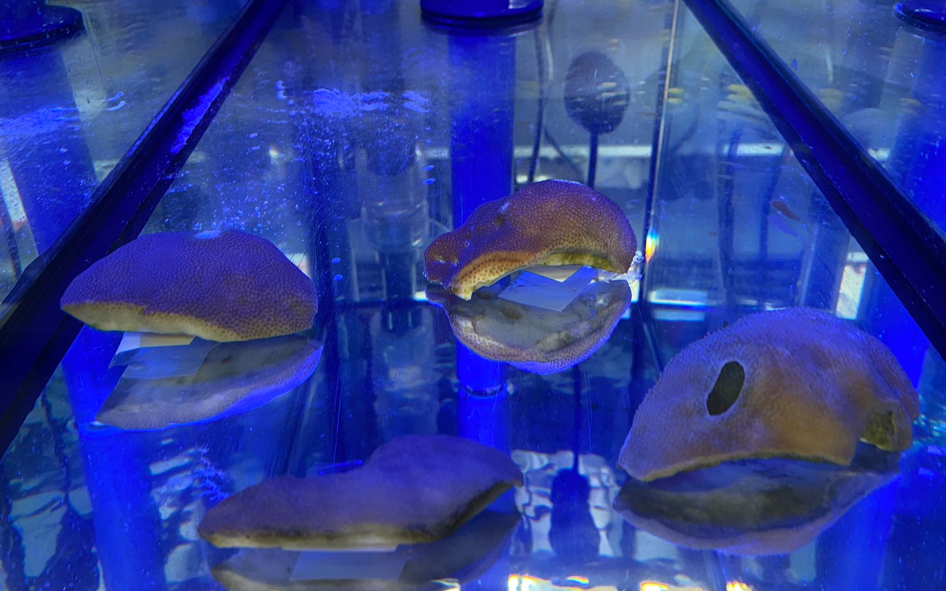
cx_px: 471
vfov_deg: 44.5
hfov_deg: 66.5
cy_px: 322
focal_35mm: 28
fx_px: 722
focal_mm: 4.25
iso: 250
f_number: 1.8
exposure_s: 1/60
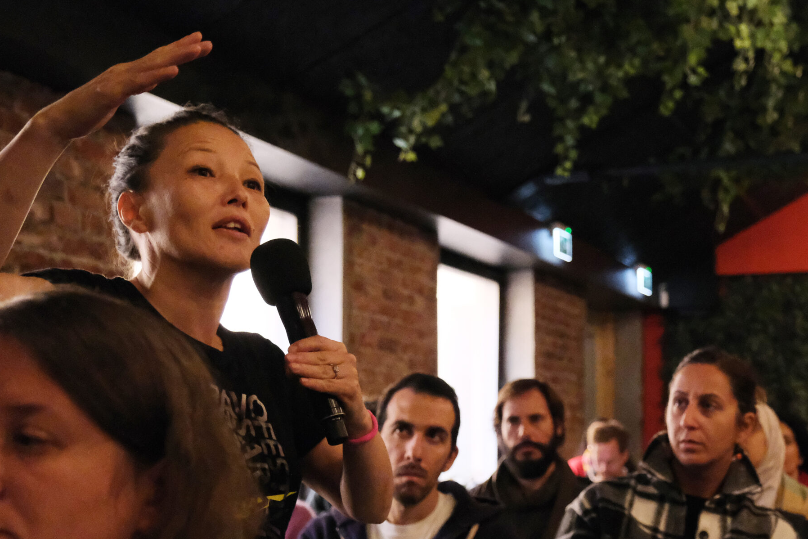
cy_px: 356
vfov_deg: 23.7
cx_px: 570
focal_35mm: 57
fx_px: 1279
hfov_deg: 34.6
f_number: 2.8
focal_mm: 26.6
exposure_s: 1/250
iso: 12800
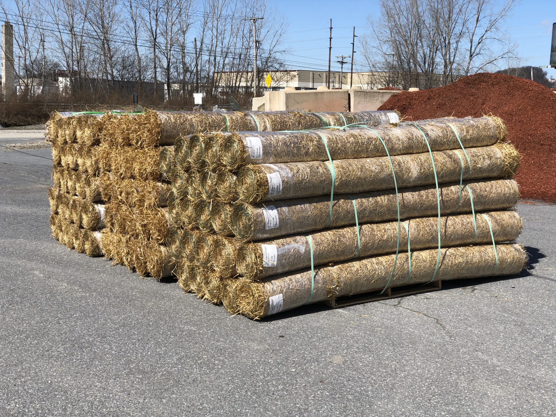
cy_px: 208
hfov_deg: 36.8
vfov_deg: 28.0
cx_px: 278
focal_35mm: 52
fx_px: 835
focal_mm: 6
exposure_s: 1/1453
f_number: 2.4
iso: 16
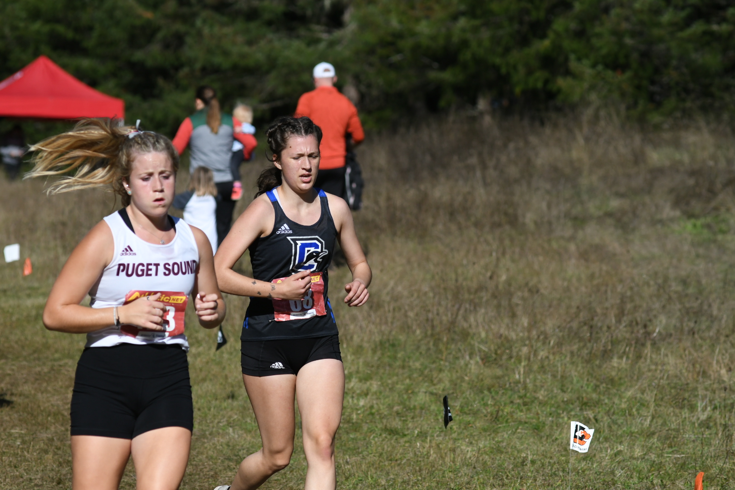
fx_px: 4134
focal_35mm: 202
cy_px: 245
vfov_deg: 6.8
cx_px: 368
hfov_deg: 10.2
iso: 500
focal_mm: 135
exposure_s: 1/6400
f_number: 5.6
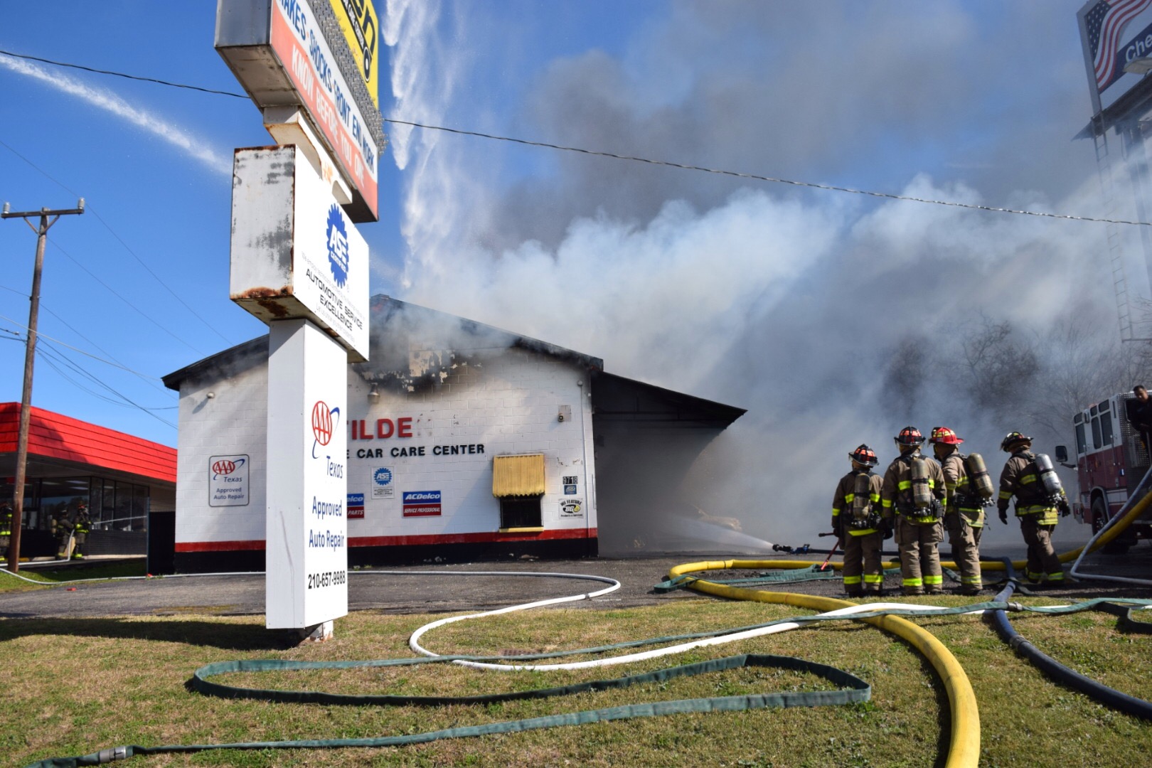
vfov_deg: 47.9
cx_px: 576
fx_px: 864
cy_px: 384
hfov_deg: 67.4
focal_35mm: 27
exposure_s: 1/2000
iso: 400
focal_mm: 18
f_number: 7.1
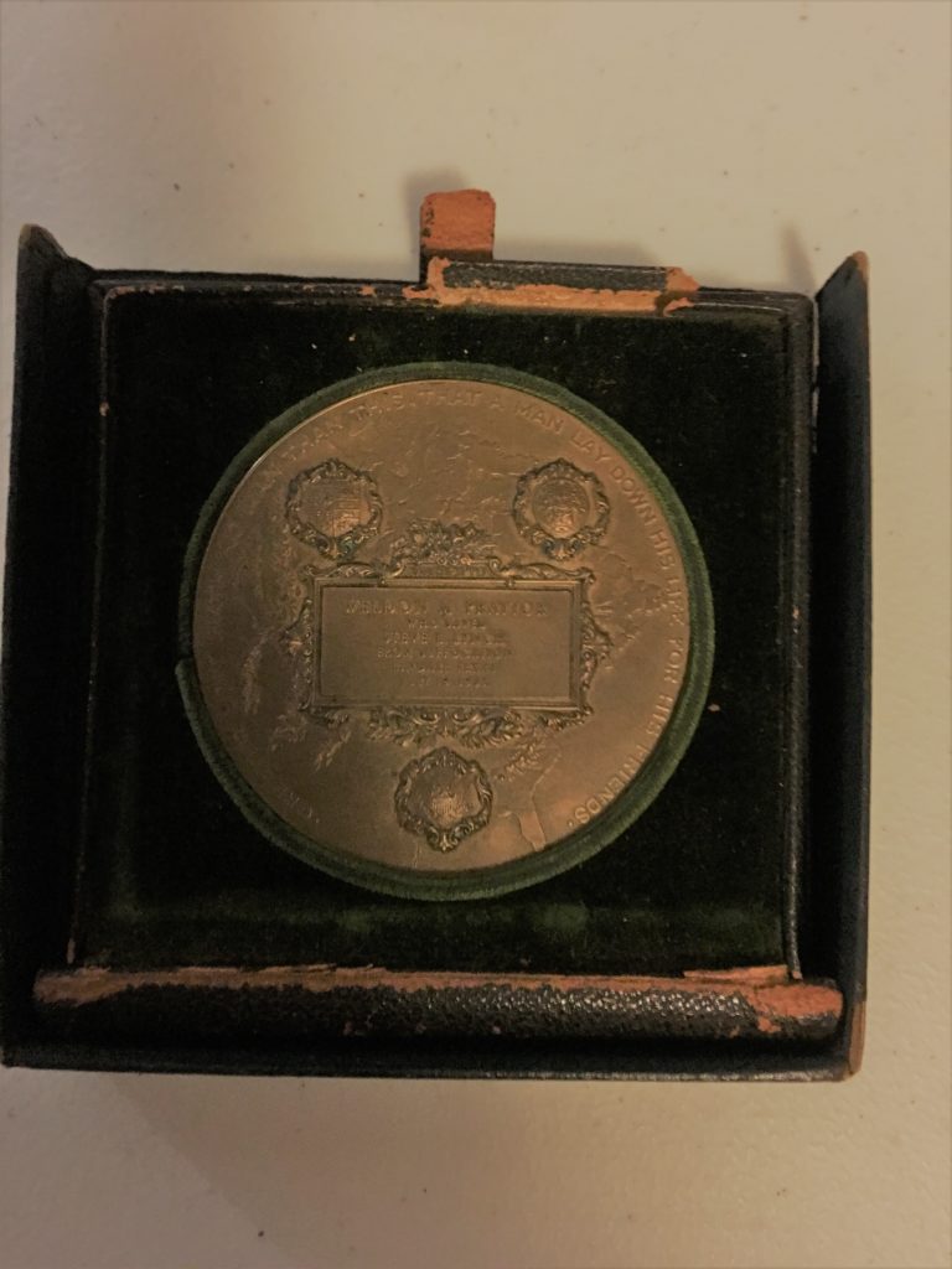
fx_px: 1063
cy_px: 634
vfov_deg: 61.7
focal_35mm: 29
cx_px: 476
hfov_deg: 48.2
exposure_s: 1/4
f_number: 2.2
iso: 125
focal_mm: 4.15
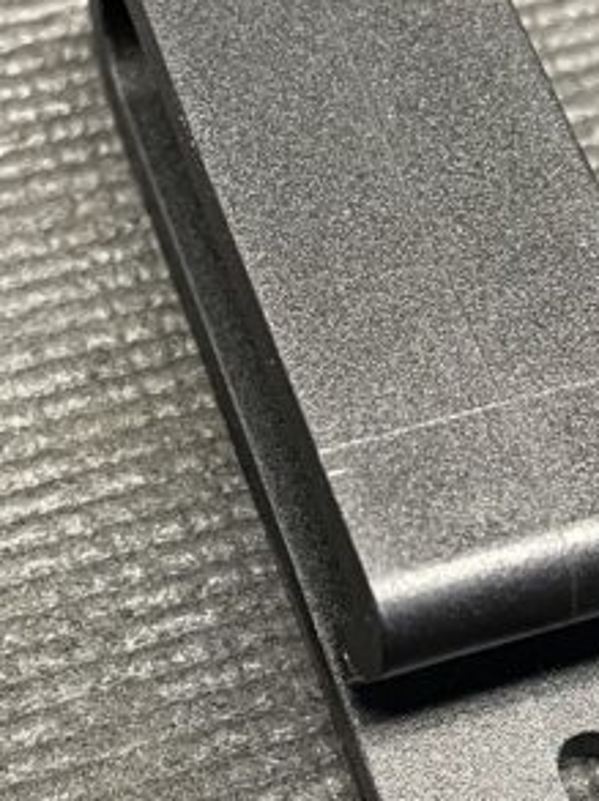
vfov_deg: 21.5
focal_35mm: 91
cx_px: 197
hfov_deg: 16.2
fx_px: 2104
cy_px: 467
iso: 160
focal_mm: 4.2
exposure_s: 1/60
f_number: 1.6
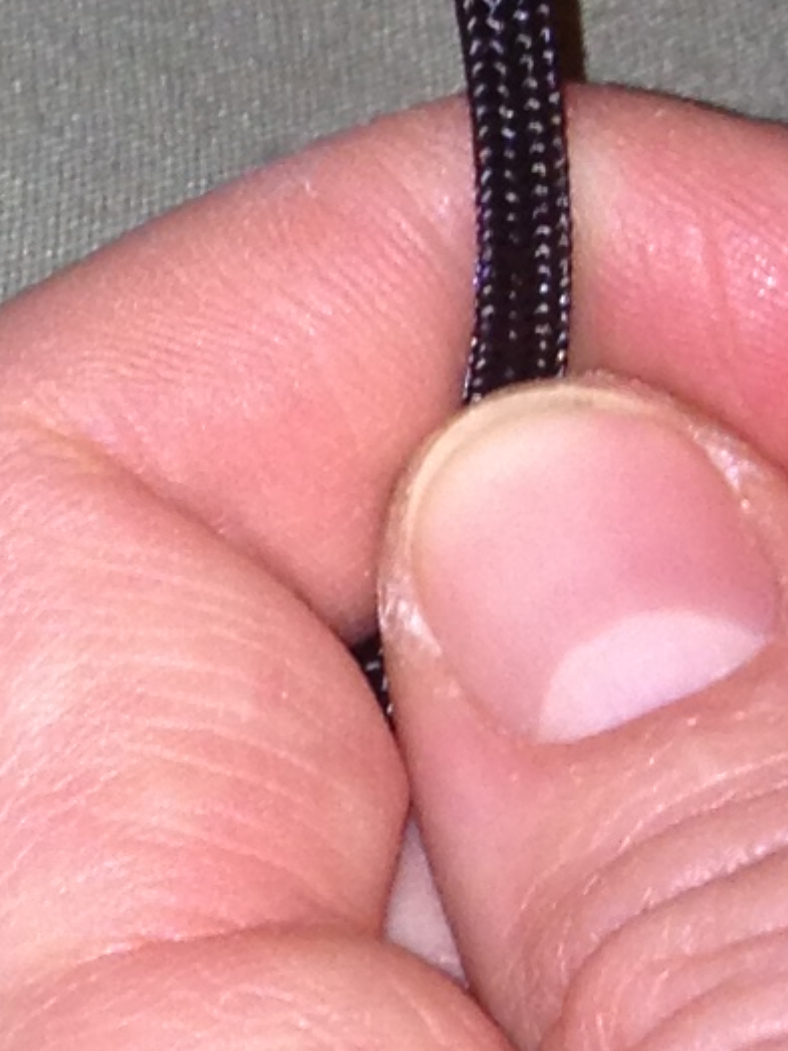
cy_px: 333
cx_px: -1444
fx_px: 6617
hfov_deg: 6.3
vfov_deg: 9.1
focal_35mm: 218
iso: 64
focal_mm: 4.28
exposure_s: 1/20
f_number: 2.4
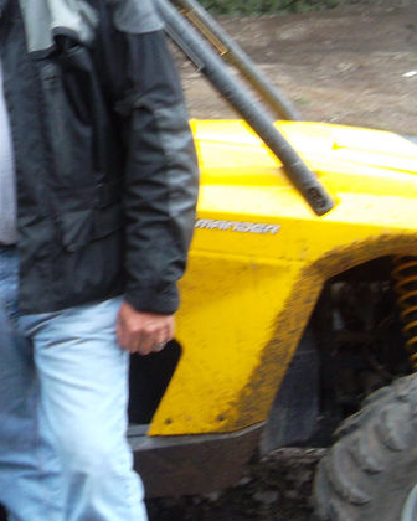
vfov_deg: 22.0
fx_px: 1327
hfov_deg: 17.0
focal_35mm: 86
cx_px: -91
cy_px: 110
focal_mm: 6.6
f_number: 4
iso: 160
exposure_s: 1/50
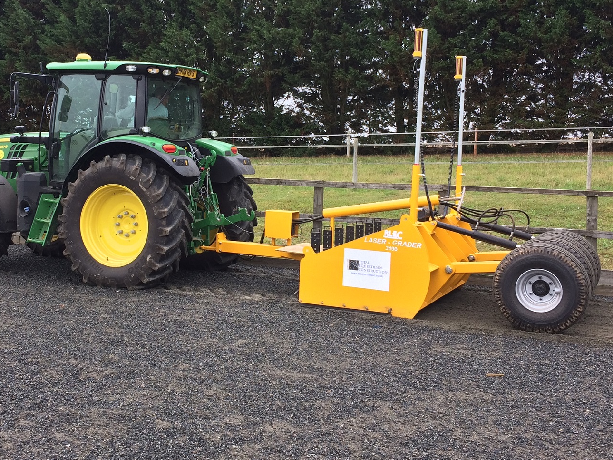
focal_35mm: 45
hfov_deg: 41.8
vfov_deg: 32.1
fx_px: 797
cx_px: 234
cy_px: 176
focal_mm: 4.15
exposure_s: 1/100
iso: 32
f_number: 2.2
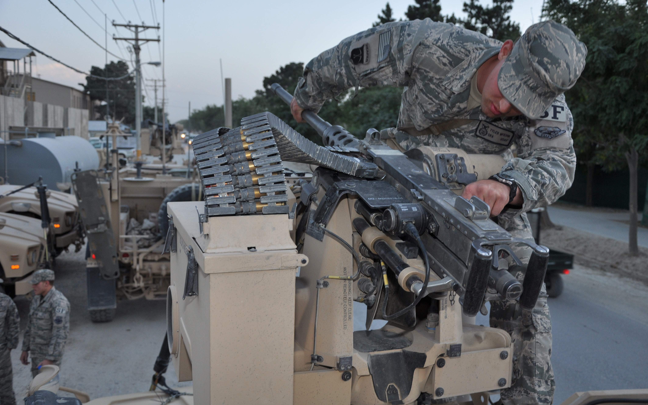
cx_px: 327
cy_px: 188
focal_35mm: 34
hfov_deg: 56.7
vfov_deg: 37.3
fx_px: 600
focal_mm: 22
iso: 200
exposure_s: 1/60
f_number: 4
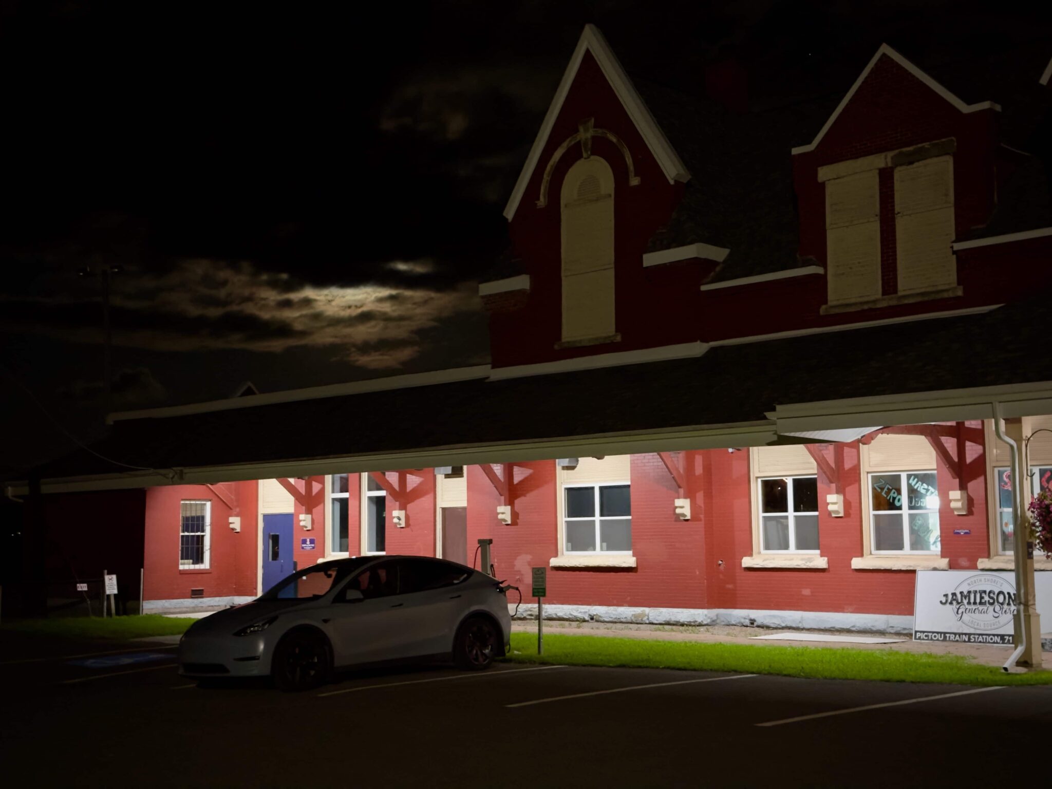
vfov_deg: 30.3
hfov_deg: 39.7
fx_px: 1459
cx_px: 526
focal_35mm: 48
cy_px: 394
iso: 1000
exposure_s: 1/17
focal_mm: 6.86
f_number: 1.78
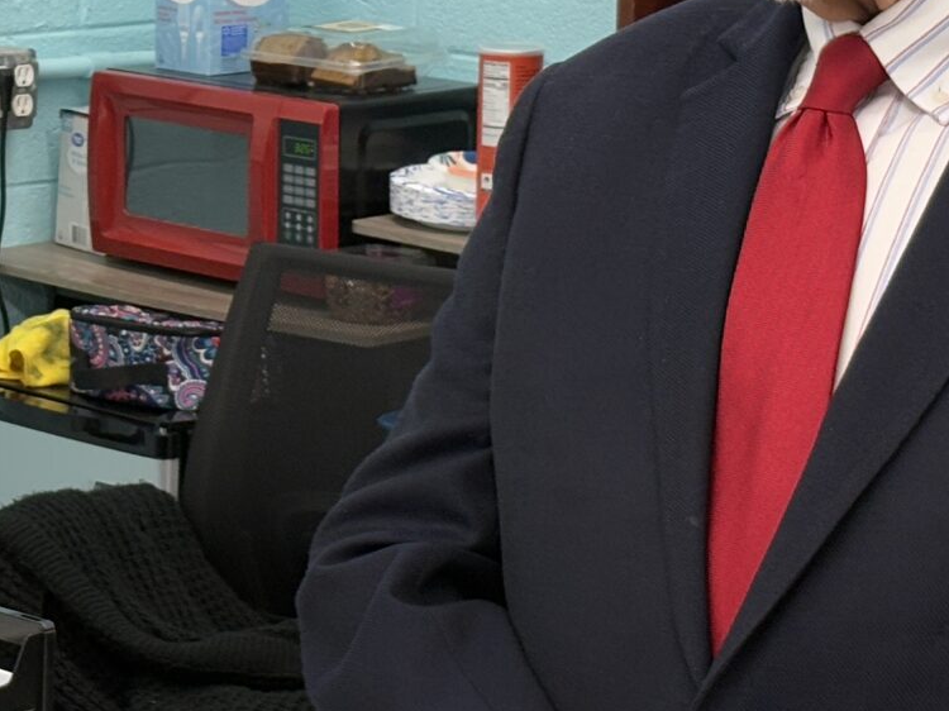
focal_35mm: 142
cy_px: 46
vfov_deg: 10.4
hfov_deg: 13.8
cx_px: 119
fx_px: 3892
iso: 100
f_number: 1.6
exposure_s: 1/60
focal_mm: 5.96
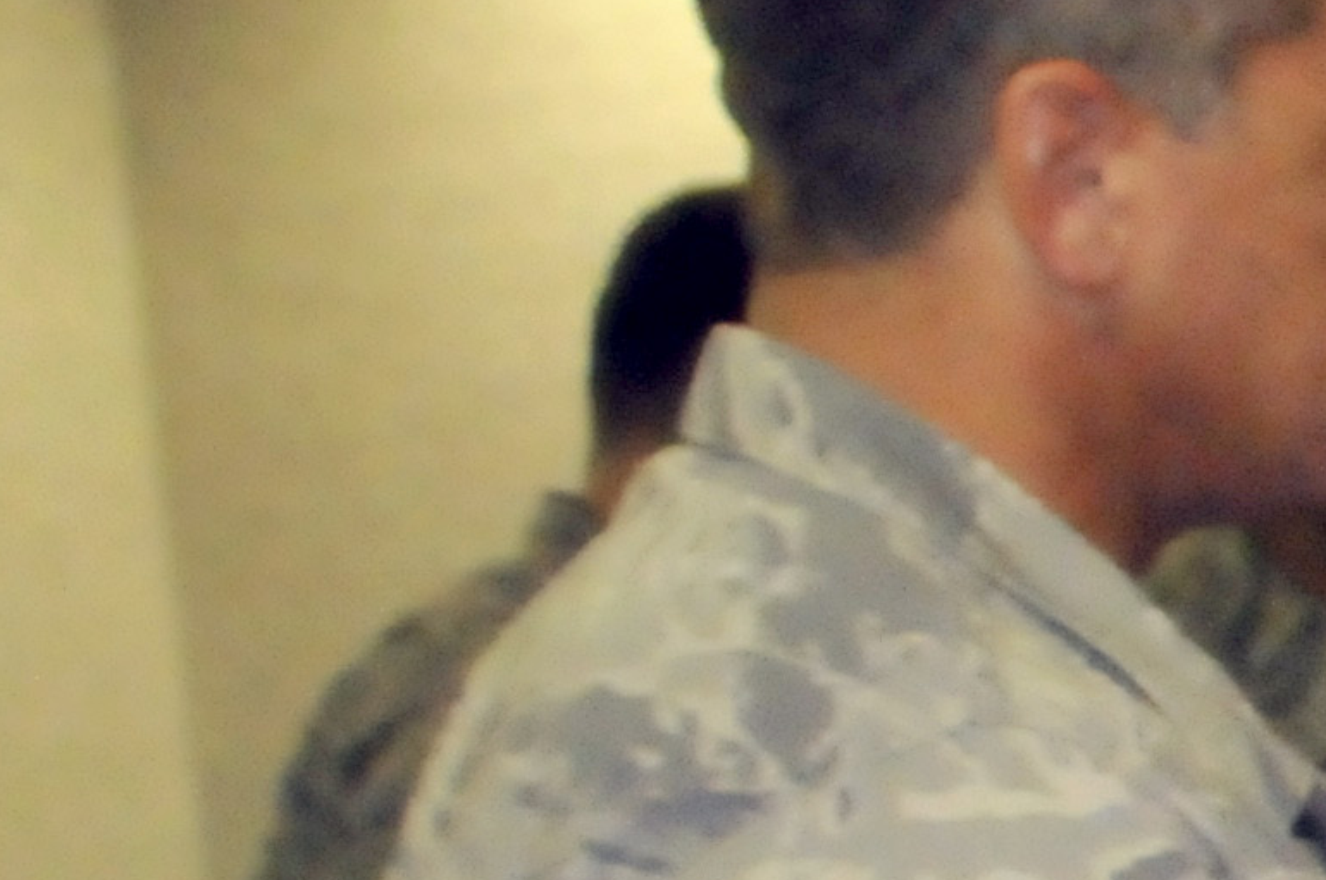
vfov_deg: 11.1
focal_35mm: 117
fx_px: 4303
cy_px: 1455
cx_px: 3547
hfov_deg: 12.2
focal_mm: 14
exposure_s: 1/80
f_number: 7.1
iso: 3200
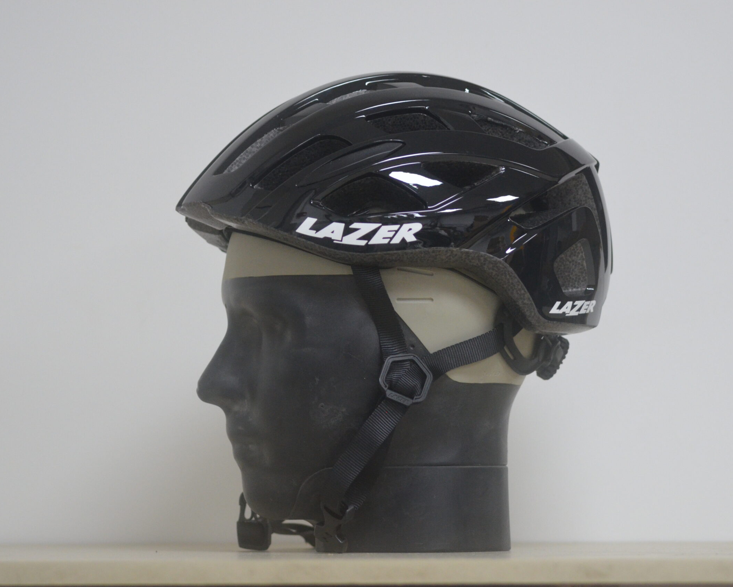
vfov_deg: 9.6
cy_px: 294
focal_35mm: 162
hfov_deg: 11.9
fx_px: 3505
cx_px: 403
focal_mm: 95
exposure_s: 1/125
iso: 1600
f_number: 4
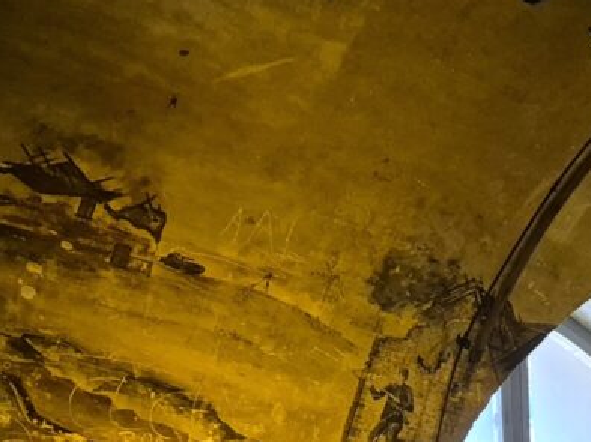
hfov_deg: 22.0
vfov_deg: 17.4
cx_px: 863
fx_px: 1279
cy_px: 686
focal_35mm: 75
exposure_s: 1/50
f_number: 1.8
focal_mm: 5.4
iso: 1250
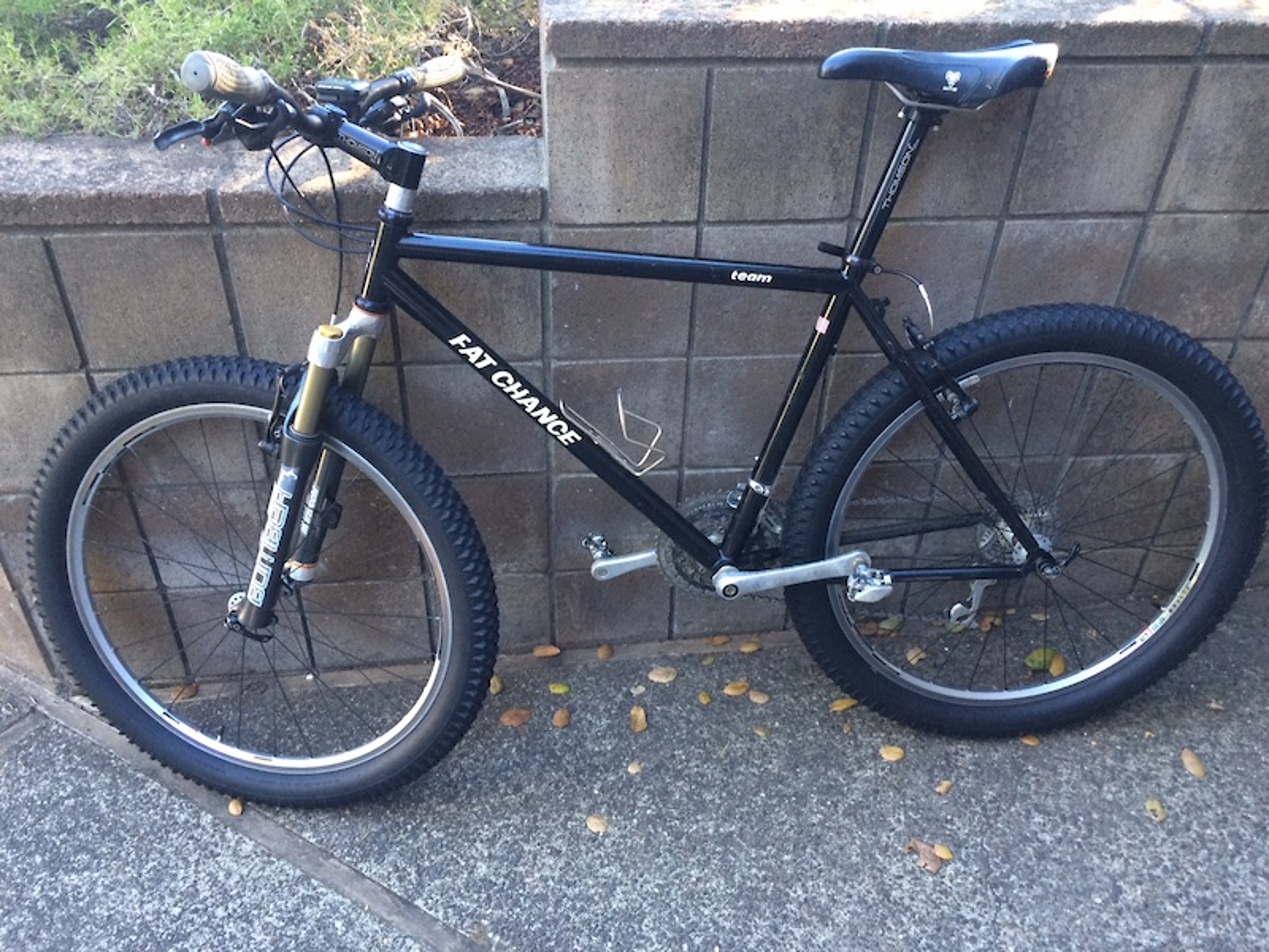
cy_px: 476
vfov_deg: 48.2
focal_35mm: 29
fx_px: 1063
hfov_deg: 61.7
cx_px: 634
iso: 64
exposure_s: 1/30
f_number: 2.2
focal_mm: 4.15
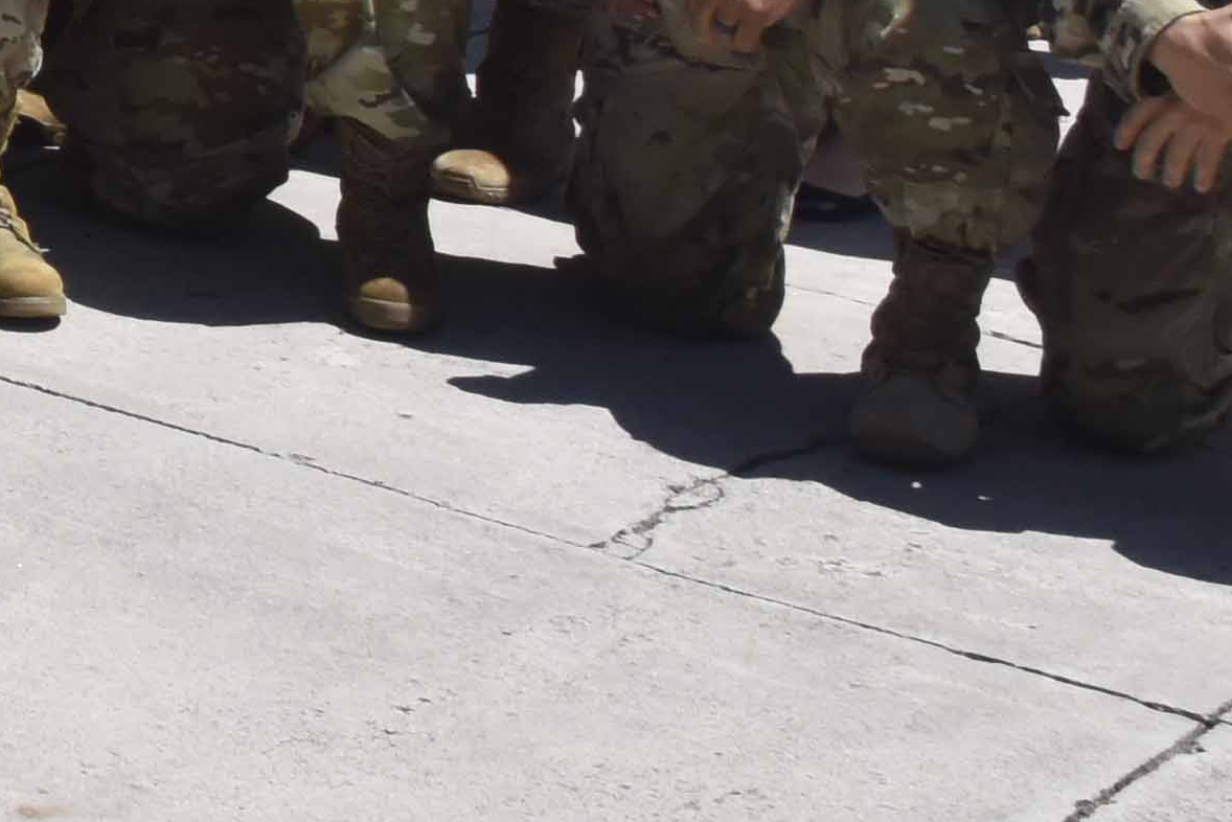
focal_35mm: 150
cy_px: -867
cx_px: -1918
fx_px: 5134
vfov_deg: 8.6
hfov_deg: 11.0
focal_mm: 24
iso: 800
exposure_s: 1/800
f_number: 14
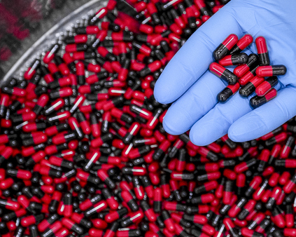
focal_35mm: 113
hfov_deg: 16.6
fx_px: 989
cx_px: 305
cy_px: 143
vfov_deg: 13.6
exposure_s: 1/80
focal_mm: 24
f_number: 2.8
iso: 640
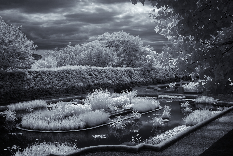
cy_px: 78
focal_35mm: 53
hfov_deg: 37.5
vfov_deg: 25.5
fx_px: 343
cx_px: 116
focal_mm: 35
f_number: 6.4
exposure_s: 1/800
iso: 200
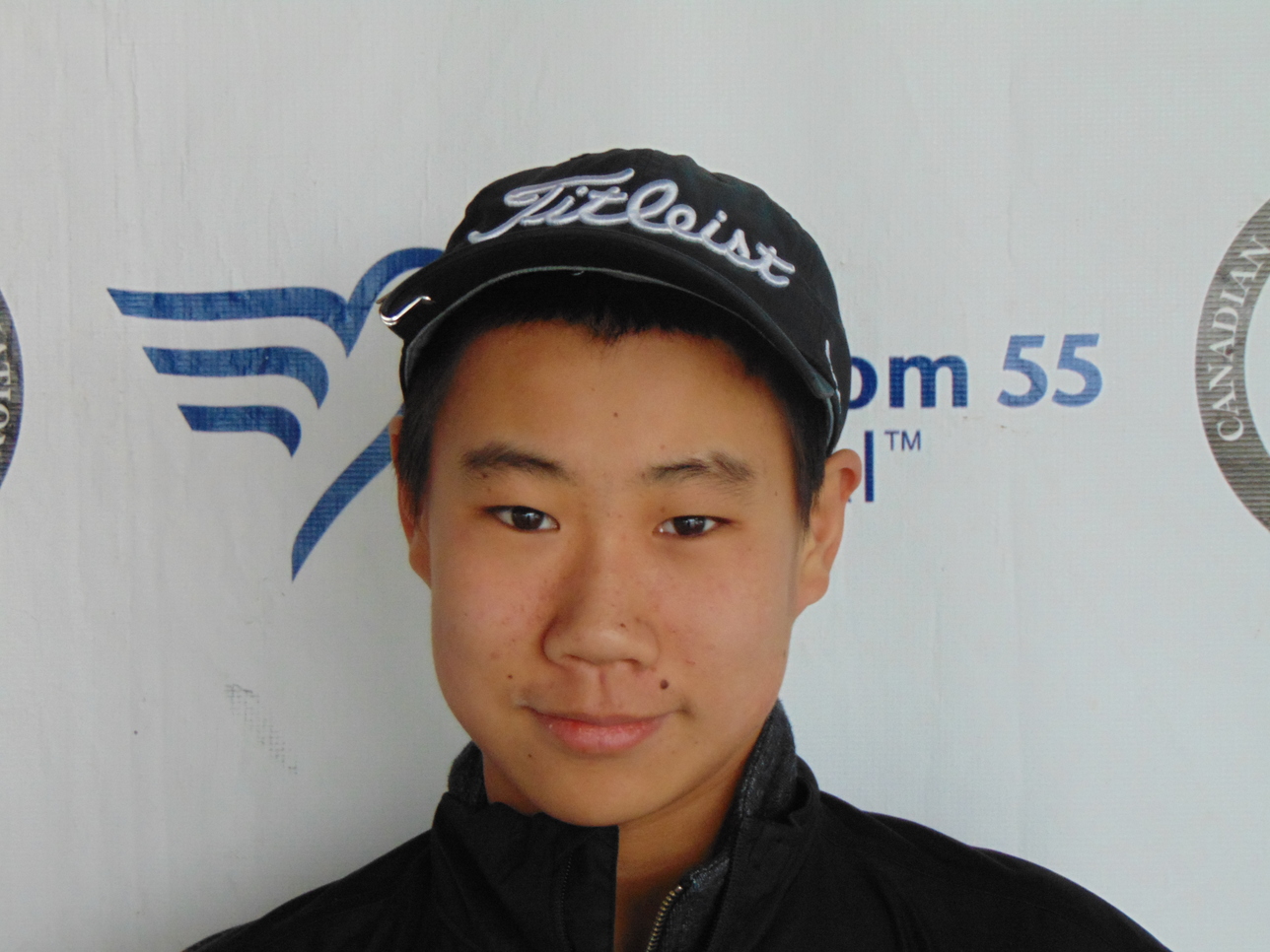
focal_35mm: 108
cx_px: 635
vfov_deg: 13.7
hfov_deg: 18.2
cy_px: 476
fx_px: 3962
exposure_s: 1/40
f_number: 3.9
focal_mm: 19.4
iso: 320
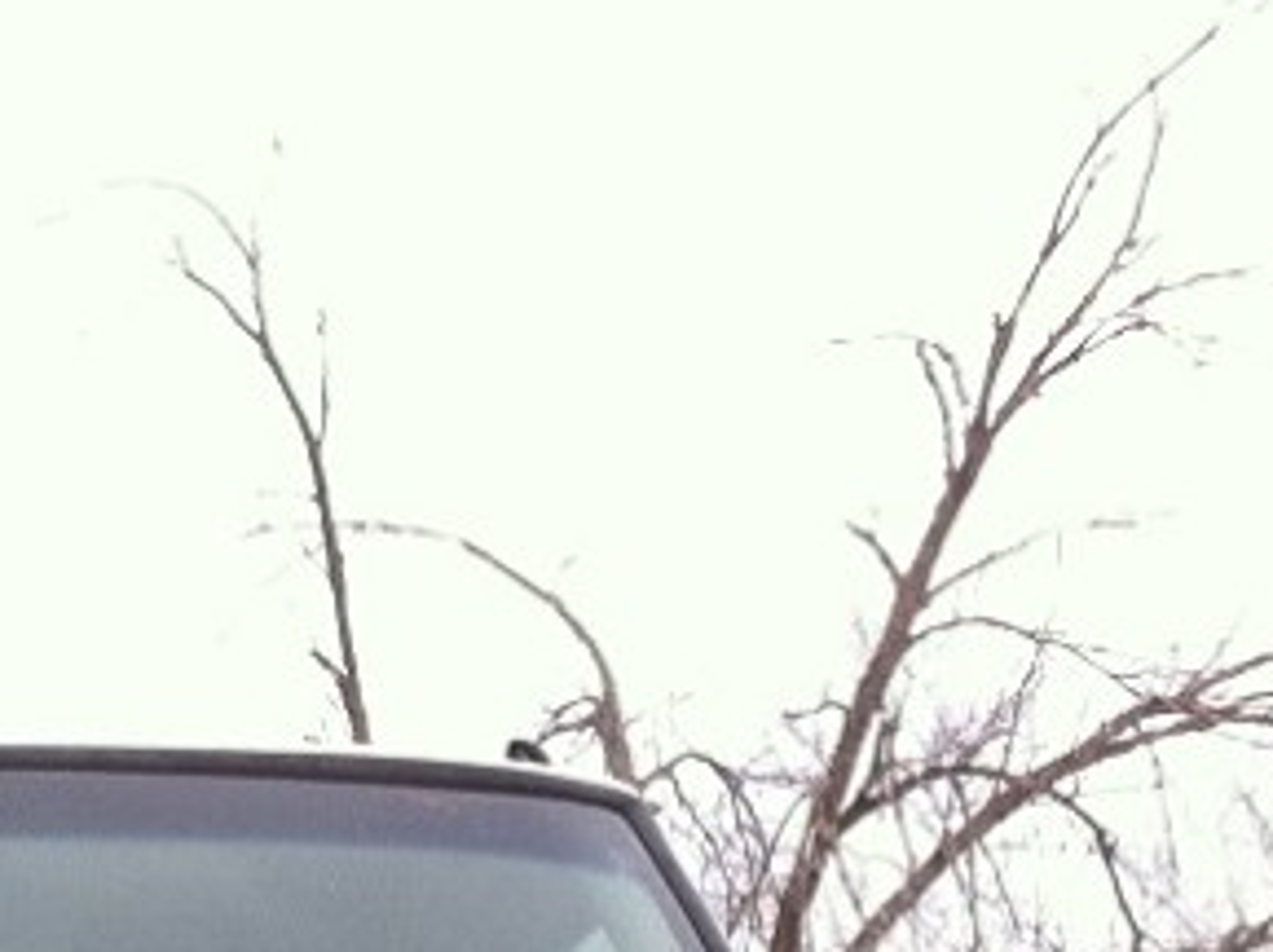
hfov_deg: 12.4
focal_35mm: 155
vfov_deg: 8.9
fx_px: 5693
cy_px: 2089
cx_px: -352
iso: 80
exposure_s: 1/503
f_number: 2.8
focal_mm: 3.85
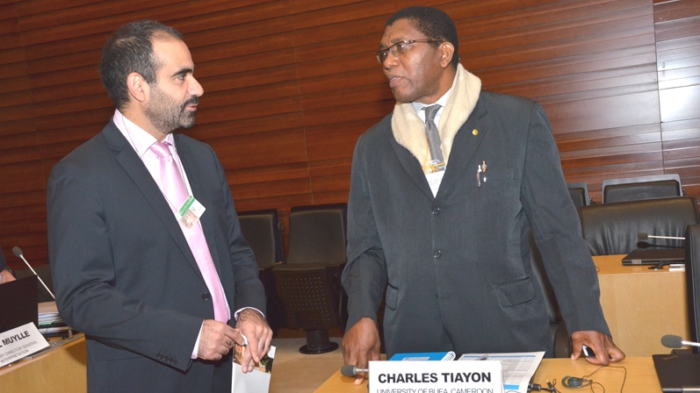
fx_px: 789
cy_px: 211
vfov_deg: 28.0
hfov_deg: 47.8
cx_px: 350
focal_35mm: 43
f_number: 8
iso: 1600
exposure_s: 1/125
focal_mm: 27
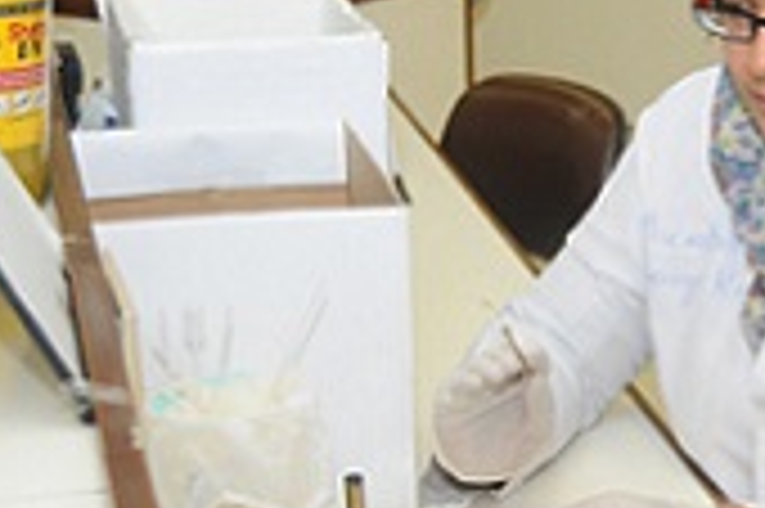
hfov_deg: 15.5
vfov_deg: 10.8
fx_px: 2682
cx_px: 986
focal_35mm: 126
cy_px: 274
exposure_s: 1/60
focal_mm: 31
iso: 320
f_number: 4.5
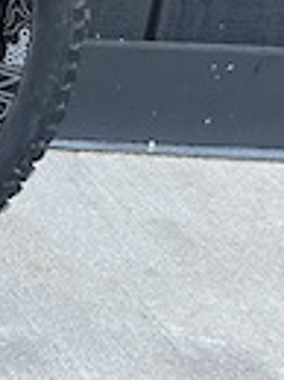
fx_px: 1624
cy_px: -172
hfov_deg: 7.2
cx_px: -881
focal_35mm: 148
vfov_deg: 12.7
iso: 200
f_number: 1.78
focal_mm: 6.86
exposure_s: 1/121
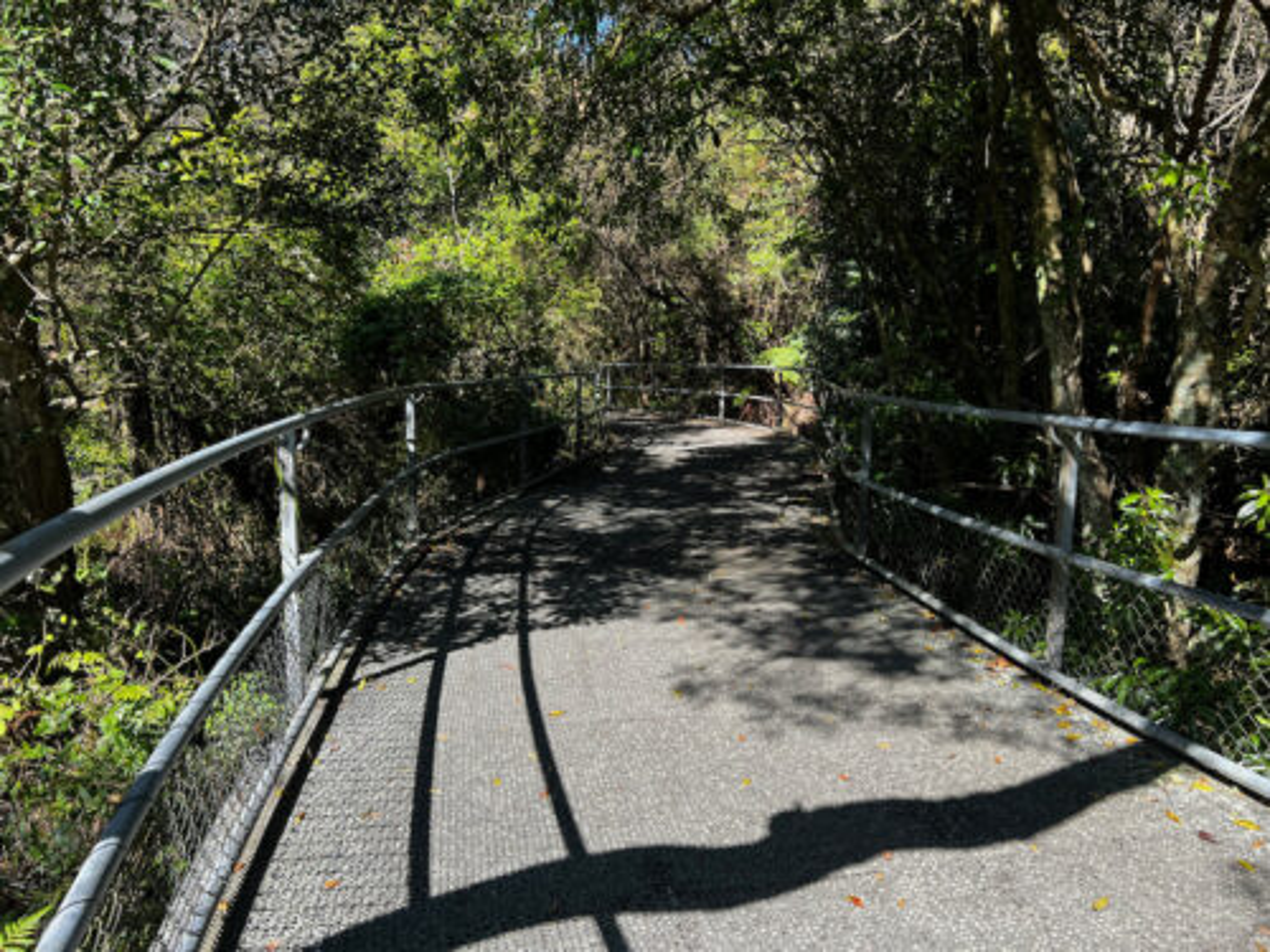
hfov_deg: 67.3
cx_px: 635
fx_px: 954
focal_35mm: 26
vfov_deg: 53.1
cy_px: 476
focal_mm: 5.7
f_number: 1.5
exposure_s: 1/820
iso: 50
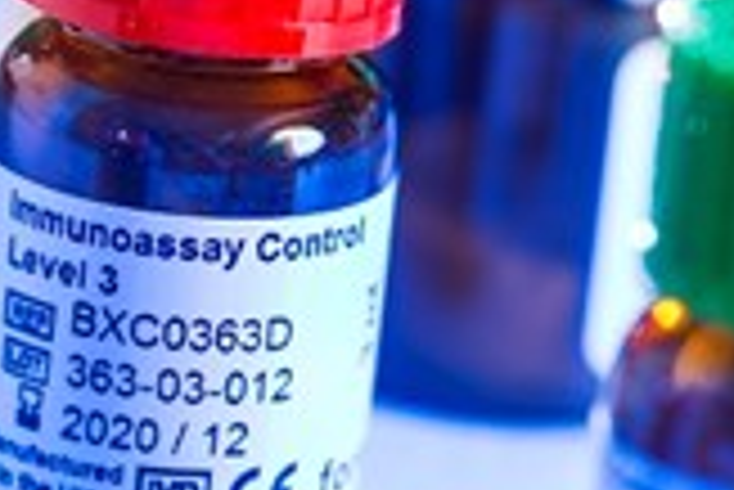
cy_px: 27
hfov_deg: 5.7
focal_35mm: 358
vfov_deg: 3.8
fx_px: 7306
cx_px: 155
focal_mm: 105
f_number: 5.6
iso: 100
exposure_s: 1/125
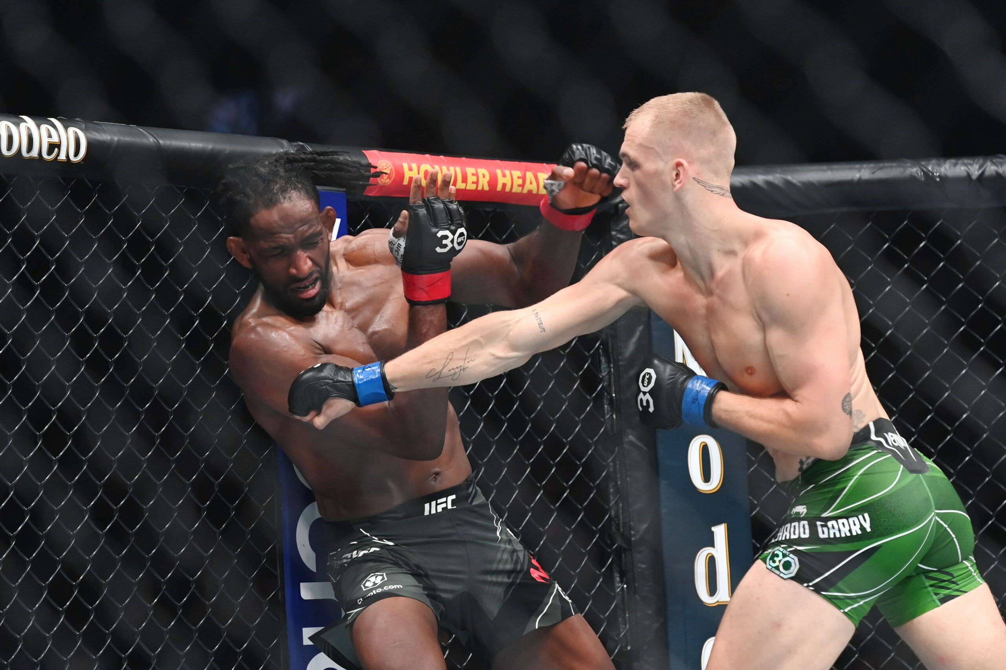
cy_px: 335
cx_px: 503
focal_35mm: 135
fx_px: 3772
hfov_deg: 15.2
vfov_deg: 10.2
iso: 3200
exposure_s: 1/1000
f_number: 3.5
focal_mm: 135
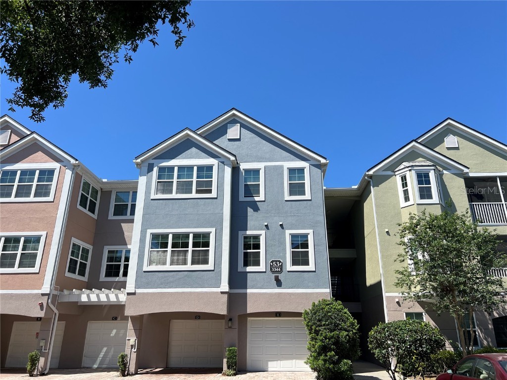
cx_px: 254
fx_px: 381
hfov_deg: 67.3
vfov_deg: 53.1
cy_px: 190
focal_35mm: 26
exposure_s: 1/4274
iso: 50
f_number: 1.5
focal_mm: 5.7
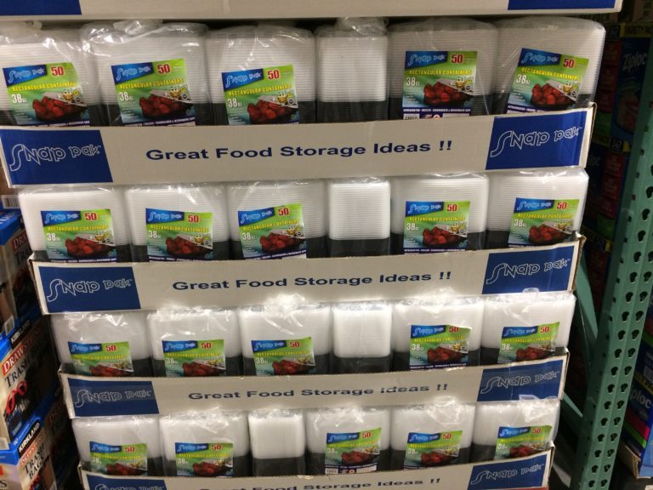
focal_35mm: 29
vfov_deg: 48.2
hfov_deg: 61.7
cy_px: 245
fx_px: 547
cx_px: 326
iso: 160
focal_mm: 4.15
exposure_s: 1/30
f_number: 2.2
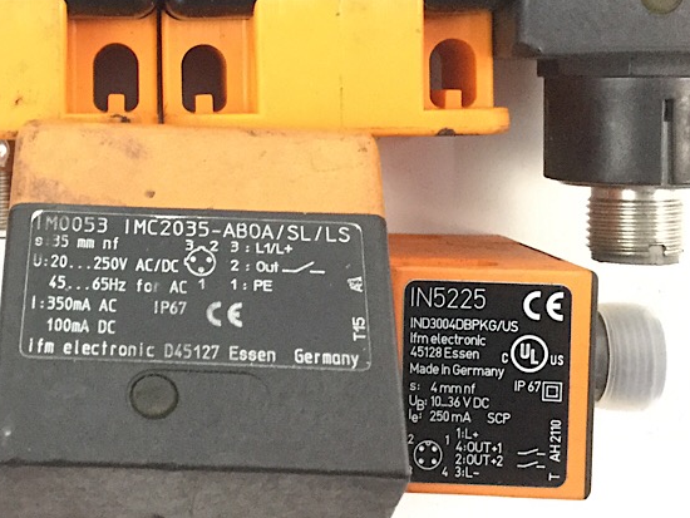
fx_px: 1336
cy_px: 137
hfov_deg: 28.4
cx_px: 150
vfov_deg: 21.8
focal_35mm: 67
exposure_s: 1/33
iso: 250
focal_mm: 3.3
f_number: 2.4
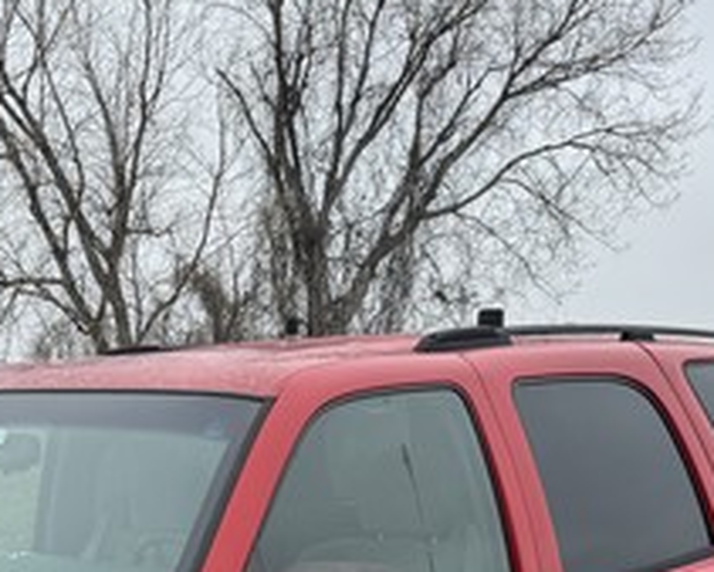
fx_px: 1501
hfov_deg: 26.1
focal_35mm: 71
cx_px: 112
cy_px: 714
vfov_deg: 20.0
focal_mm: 6.76
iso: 80
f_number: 1.78
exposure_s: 1/1094
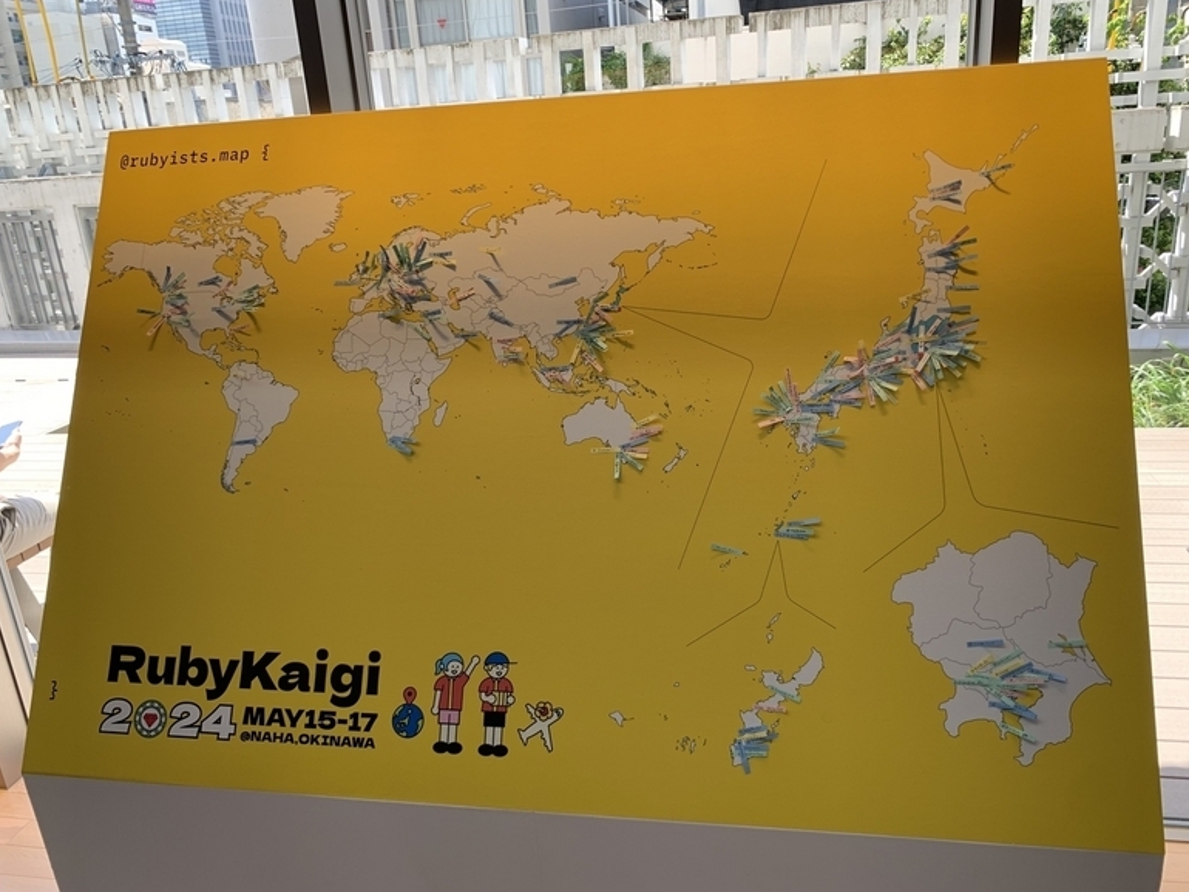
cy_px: 457
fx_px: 928
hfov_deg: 65.3
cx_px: 608
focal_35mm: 27
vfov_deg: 51.4
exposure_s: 1/178
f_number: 1.8
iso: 25
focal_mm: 4.25
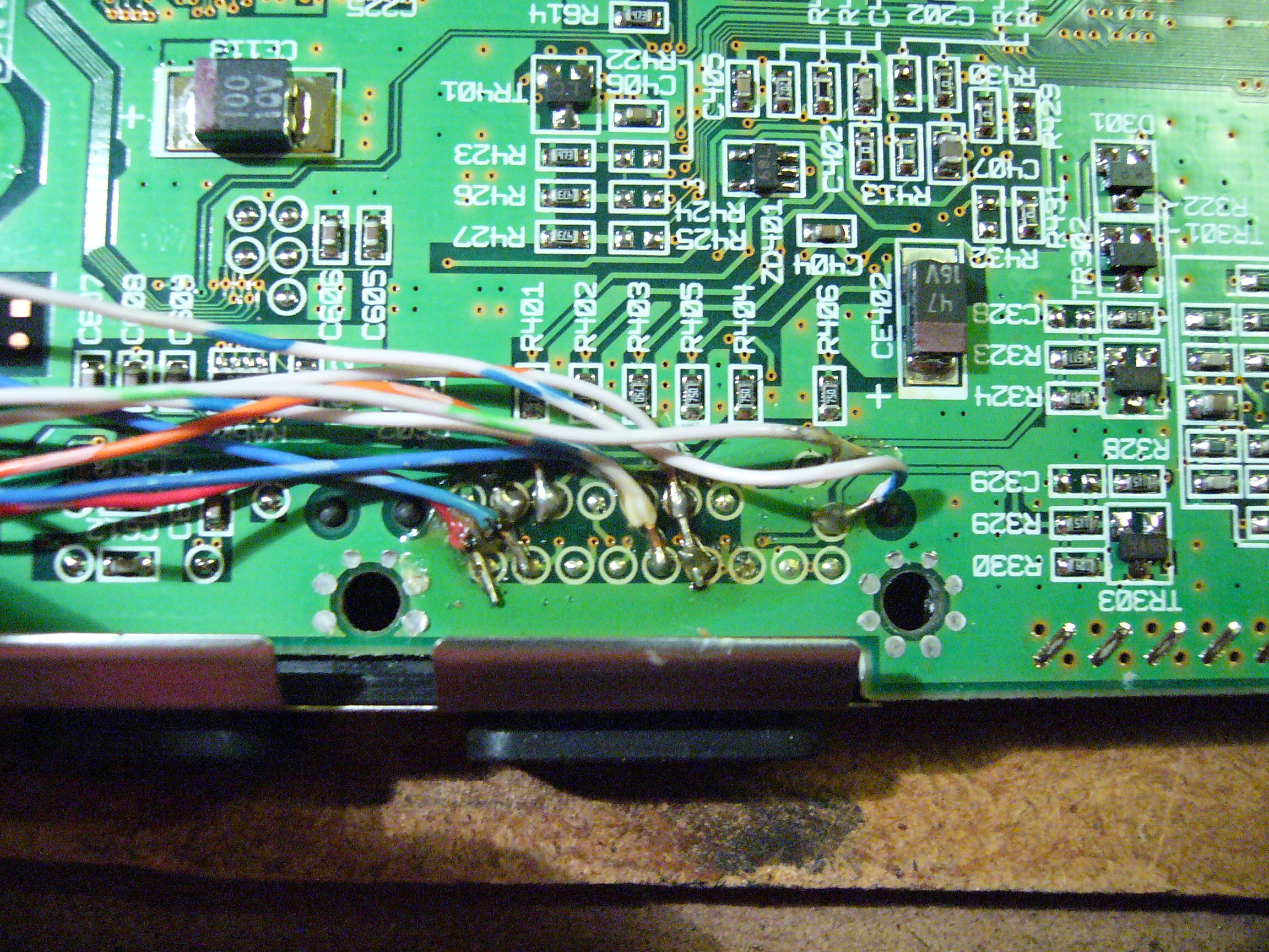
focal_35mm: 35
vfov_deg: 40.7
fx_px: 1283
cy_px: 476
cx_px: 634
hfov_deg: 52.6
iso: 400
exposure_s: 1/15
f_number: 2.8
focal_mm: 5.8
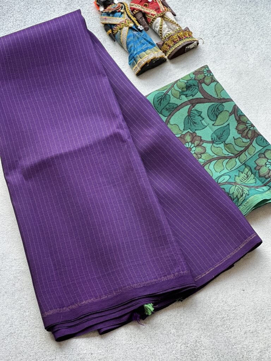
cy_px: 180
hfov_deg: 19.1
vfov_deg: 25.3
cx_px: 136
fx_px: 804
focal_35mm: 77
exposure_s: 1/121
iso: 160
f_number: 2.8
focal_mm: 9
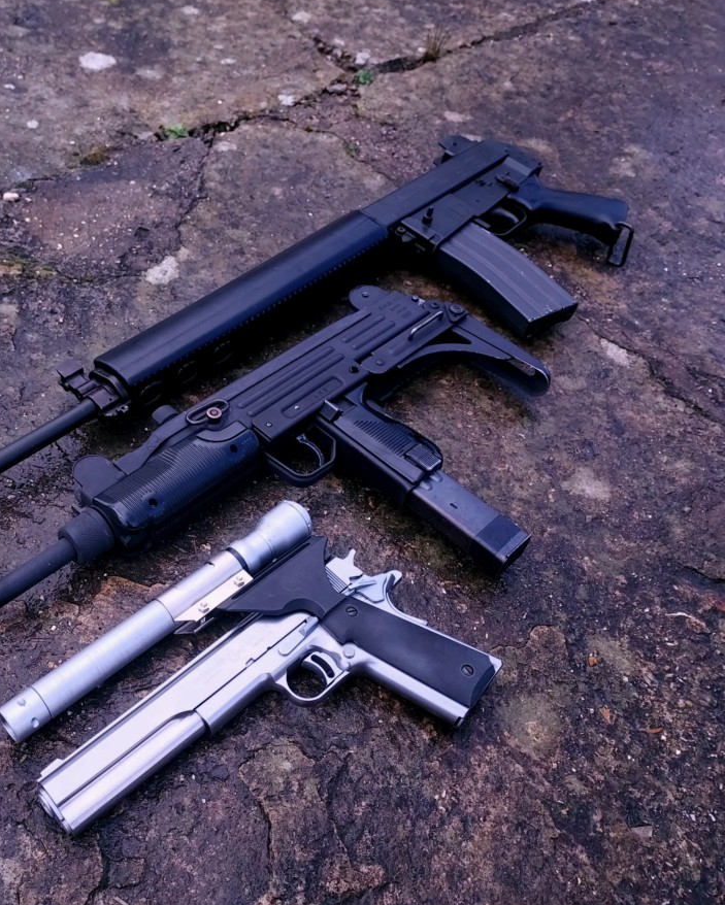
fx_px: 858
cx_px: 238
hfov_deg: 45.1
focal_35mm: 32
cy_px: 455
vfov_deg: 55.6
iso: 160
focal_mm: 4.6
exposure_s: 1/1000
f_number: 1.8
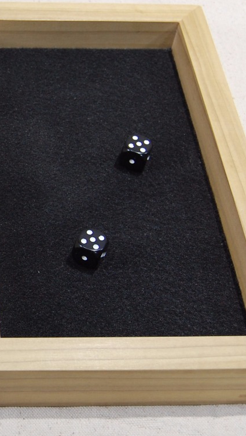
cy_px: 198
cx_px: -100
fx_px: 939
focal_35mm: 81
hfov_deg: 14.2
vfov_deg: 26.2
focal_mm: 24
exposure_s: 1/80
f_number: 4.5
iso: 400
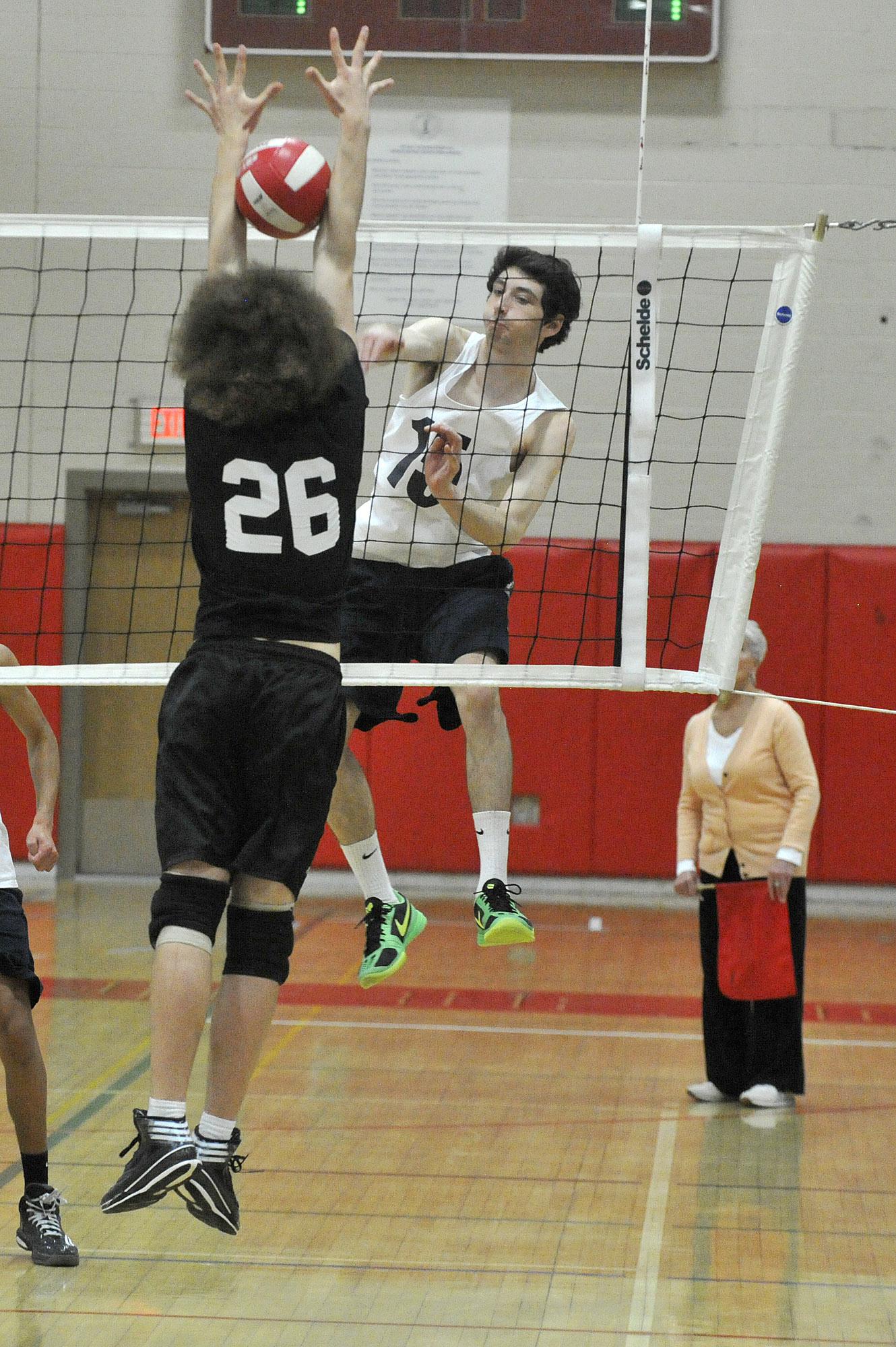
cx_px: 448
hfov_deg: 9.1
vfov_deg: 13.7
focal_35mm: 150
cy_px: 674
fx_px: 5609
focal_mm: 150
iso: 12800
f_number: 4
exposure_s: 1/640
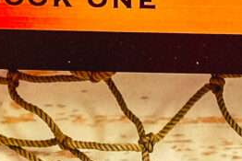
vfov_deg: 6.8
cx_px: 70
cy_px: -437
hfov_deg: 12.4
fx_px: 1110
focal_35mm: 165
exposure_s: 1/120
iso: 100
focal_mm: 4.25
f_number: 1.8
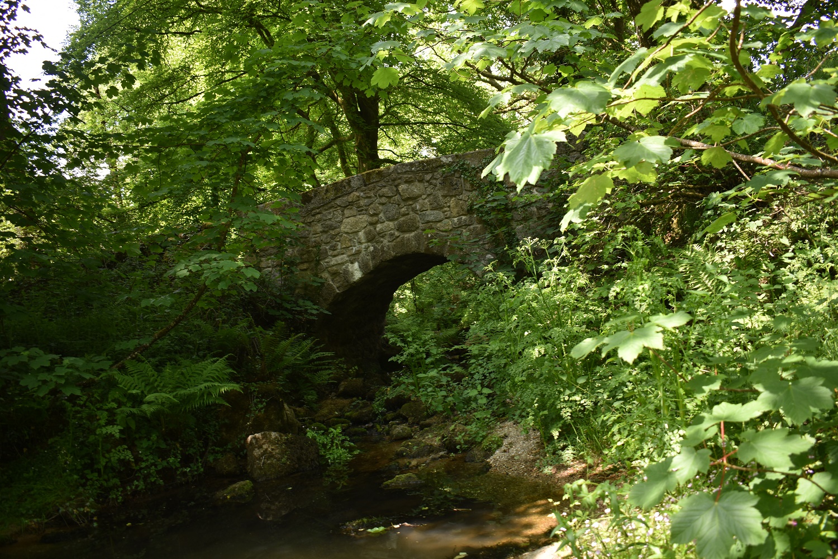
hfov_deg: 61.9
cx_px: 419
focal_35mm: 30
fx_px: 698
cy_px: 280
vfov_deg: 43.6
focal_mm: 20
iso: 100
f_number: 3.8
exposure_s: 1/60
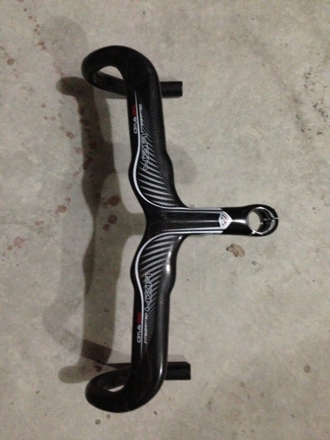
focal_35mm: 33
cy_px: 220
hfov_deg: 42.9
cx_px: 165
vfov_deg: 55.4
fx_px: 419
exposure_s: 1/15
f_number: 2.4
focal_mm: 4.13
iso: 800
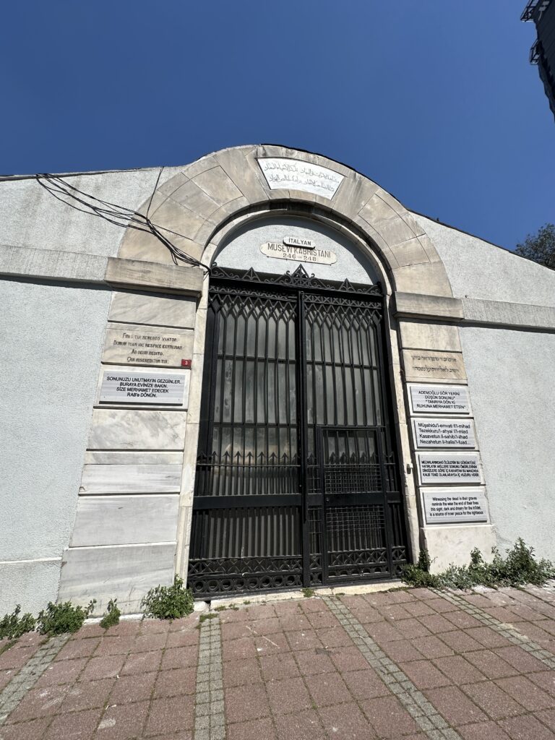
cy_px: 370
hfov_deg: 85.7
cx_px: 278
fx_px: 299
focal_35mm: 14
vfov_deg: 102.1
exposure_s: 1/2132
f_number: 2.2
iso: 40
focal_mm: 2.22
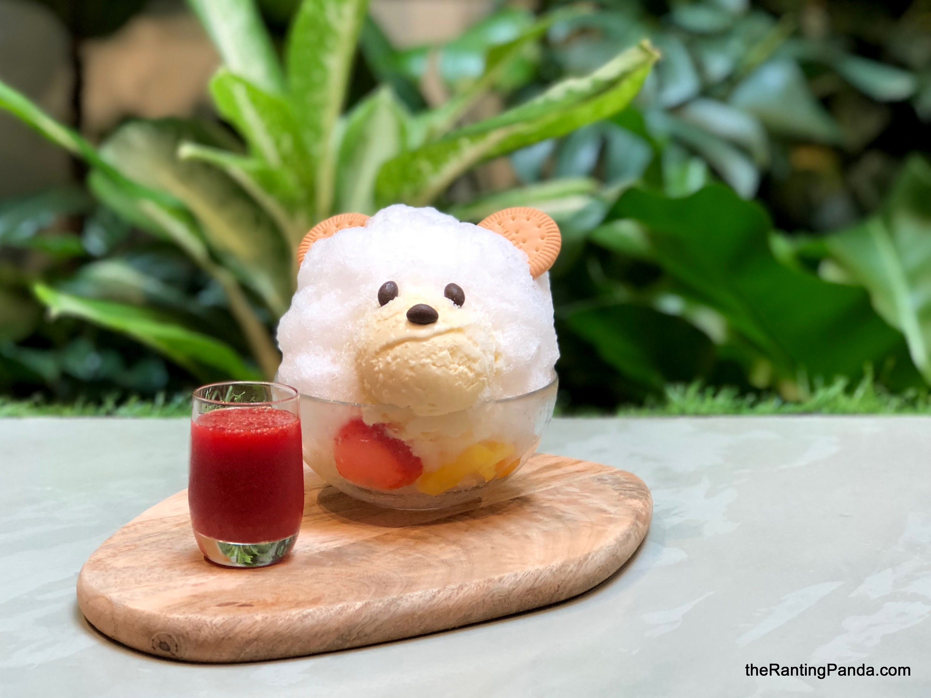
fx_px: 1533
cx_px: 466
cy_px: 349
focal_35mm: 57
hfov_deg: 33.8
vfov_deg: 25.7
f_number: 2.8
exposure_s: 1/50
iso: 40
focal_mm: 6.6
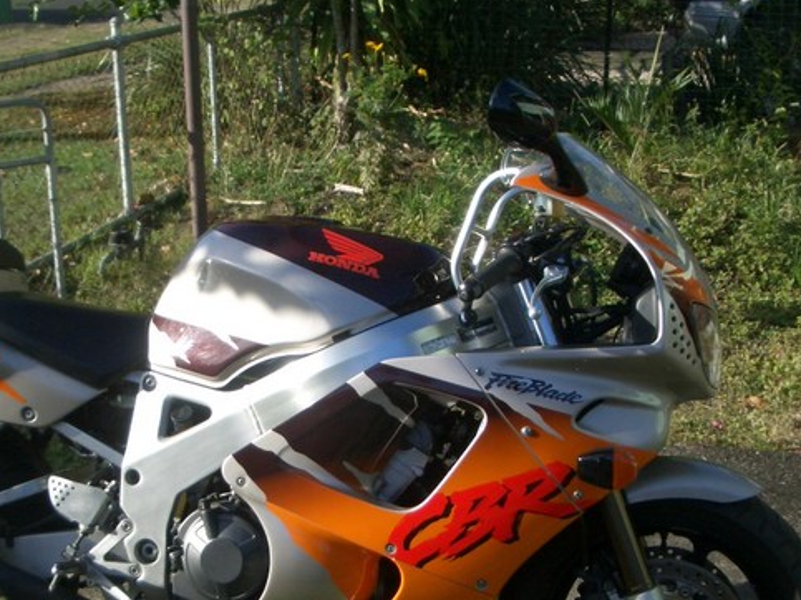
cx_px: 279
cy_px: 408
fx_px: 1342
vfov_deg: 25.1
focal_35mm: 58
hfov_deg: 33.0
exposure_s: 1/800
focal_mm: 5.8
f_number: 2.6
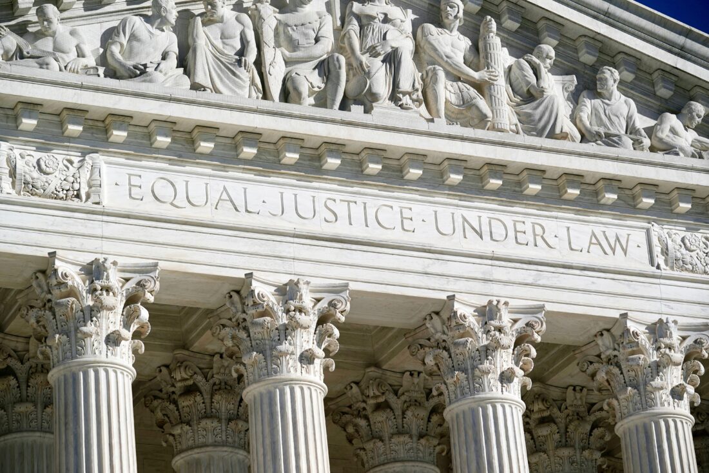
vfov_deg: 10.7
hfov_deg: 16.0
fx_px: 2520
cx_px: 354
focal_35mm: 128
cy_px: 236
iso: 125
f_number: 5.6
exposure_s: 1/2500
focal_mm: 128
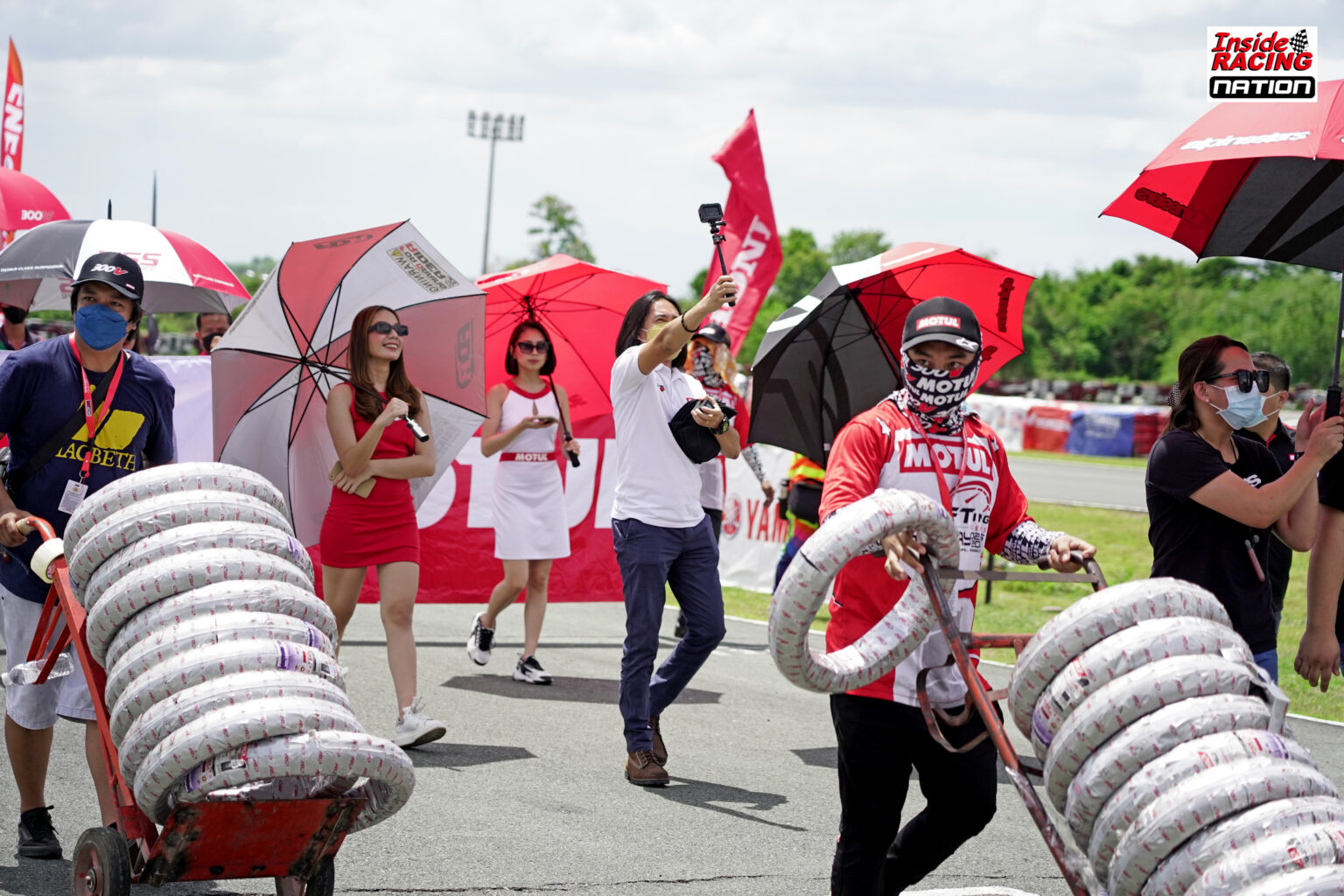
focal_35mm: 87
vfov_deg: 15.7
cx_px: 672
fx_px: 3248
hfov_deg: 23.4
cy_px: 448
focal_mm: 87
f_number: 4
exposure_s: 1/2500
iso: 400
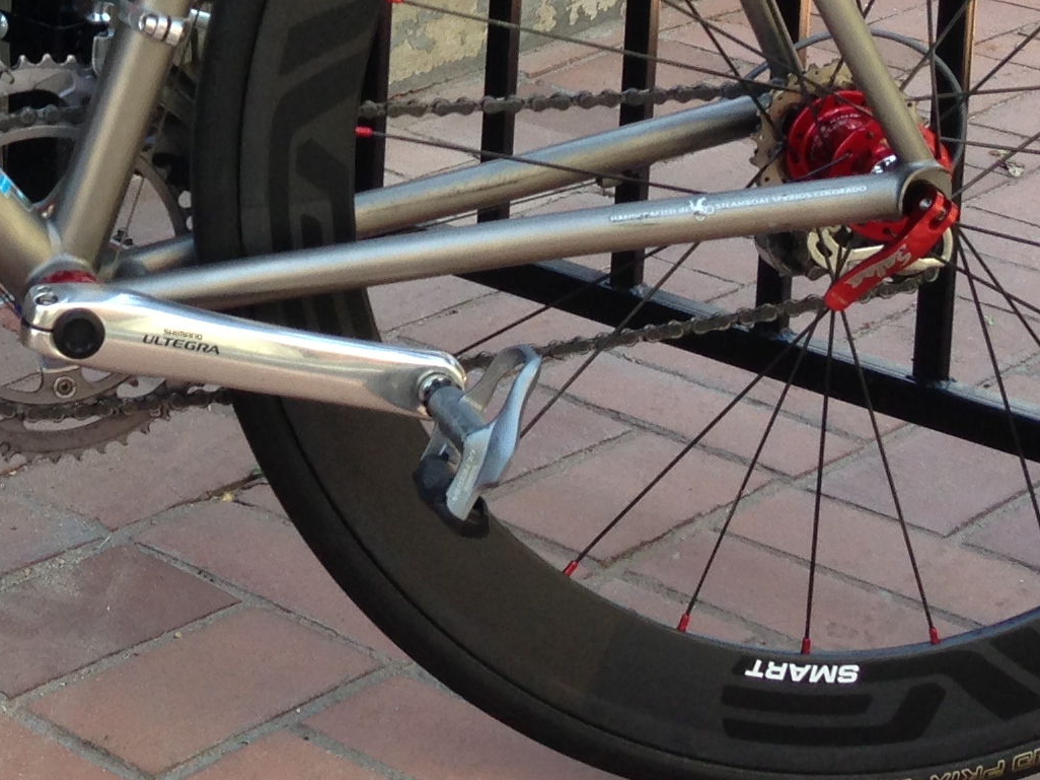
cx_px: -200
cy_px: -325
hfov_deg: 17.8
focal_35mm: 105
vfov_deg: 13.4
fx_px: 3154
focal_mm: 4.13
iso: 50
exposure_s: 1/120
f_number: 2.4
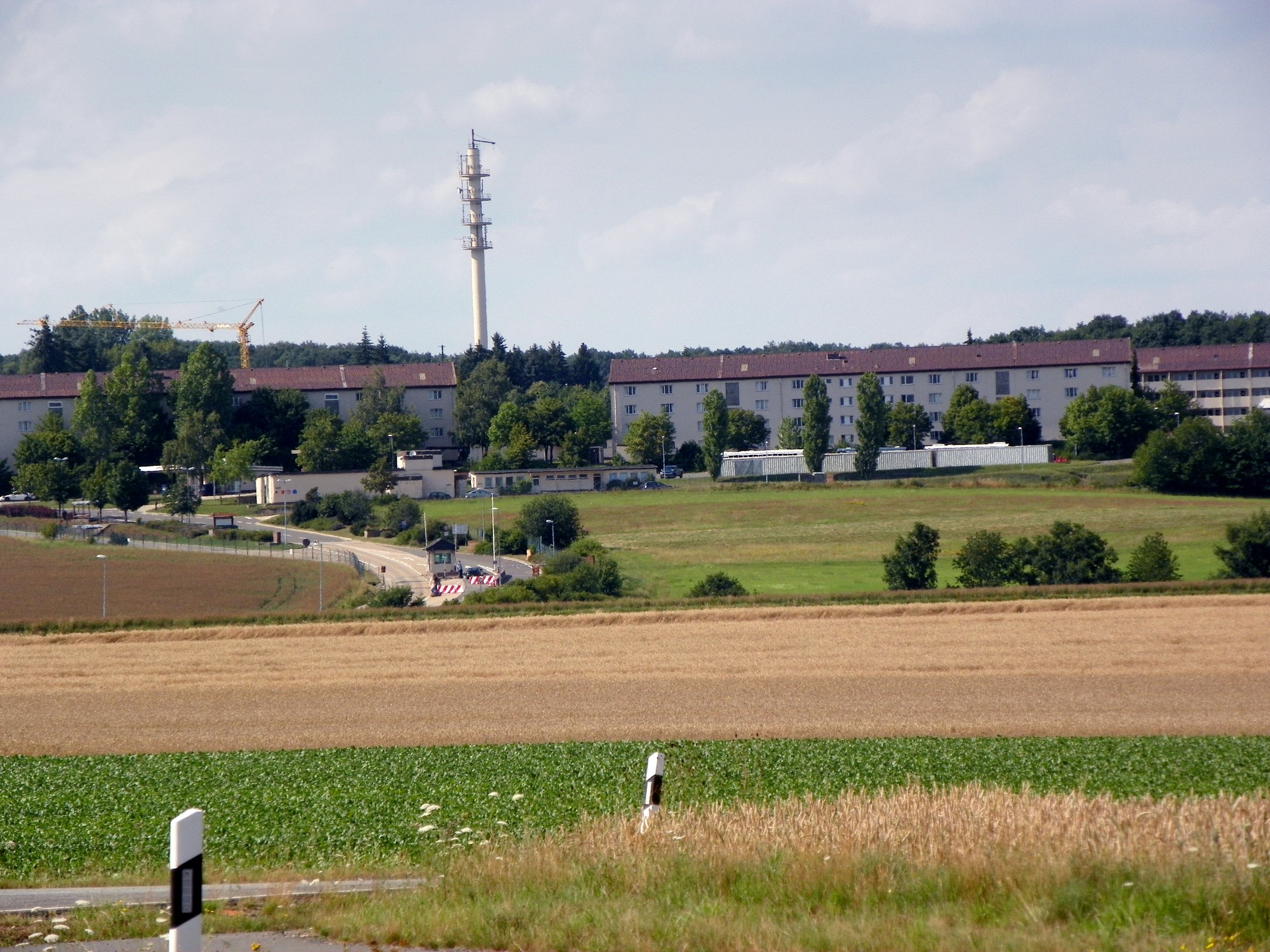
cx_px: 635
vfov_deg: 7.0
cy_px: 476
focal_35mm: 212
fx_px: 7778
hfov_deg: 9.3
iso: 64
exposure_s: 1/640
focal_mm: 37.7
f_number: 4.5
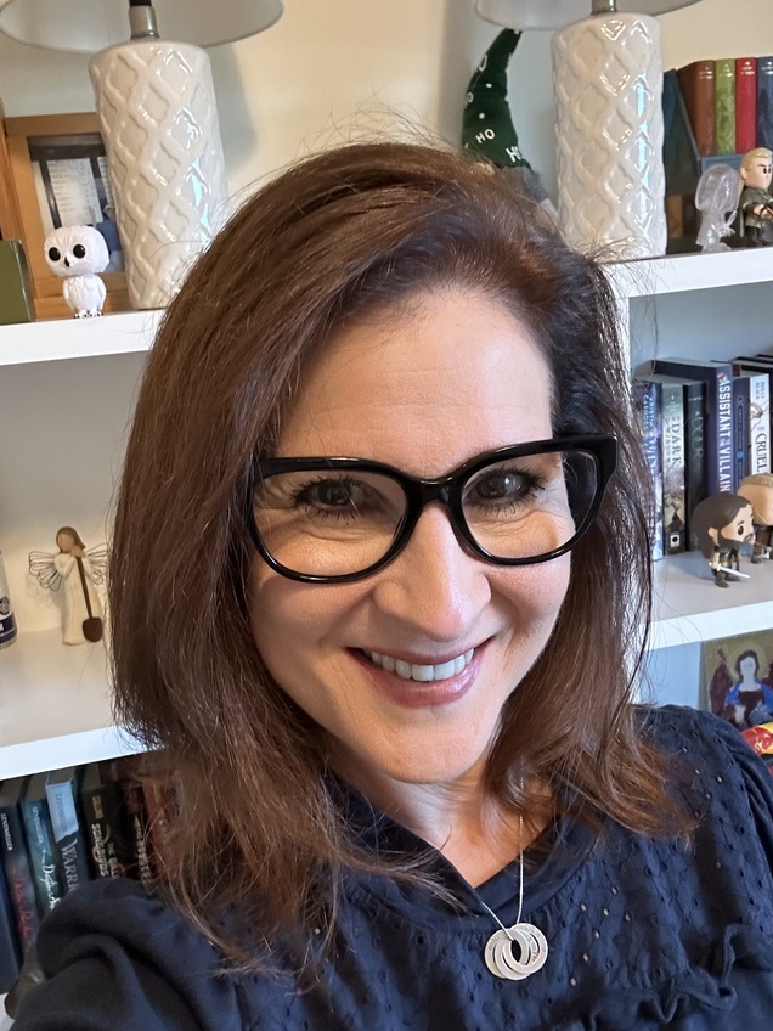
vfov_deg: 55.3
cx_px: 394
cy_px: 542
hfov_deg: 42.9
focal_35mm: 33
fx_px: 983
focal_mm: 2.69
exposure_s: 1/40
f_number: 1.9
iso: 320
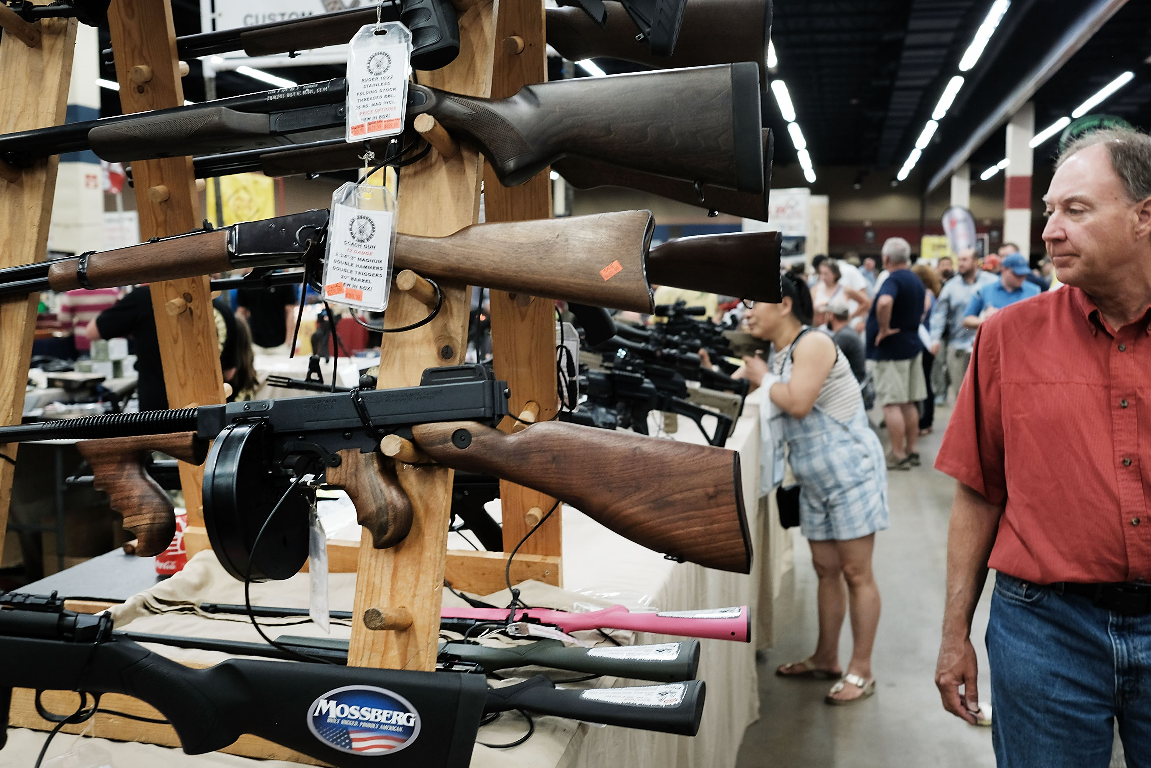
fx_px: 1119
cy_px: 384
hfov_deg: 54.4
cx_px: 576
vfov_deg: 37.9
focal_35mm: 35
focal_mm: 23
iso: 800
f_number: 4
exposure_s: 1/60
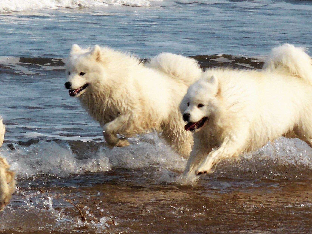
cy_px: 117
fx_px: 1442
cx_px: 156
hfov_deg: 12.3
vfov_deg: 9.3
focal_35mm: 160
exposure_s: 1/500
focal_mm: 25.9
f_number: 5.4
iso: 100
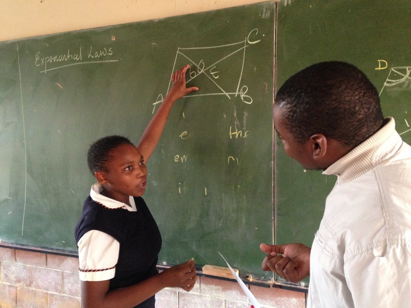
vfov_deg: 42.9
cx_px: 206
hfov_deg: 55.4
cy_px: 154
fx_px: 392
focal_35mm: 33
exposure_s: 1/17
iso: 400
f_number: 2.4
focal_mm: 4.12
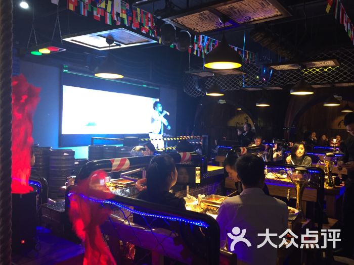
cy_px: 132
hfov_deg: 61.7
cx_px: 177
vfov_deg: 48.2
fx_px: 297
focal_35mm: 29
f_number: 2.2
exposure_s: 1/33
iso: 160
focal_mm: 4.15
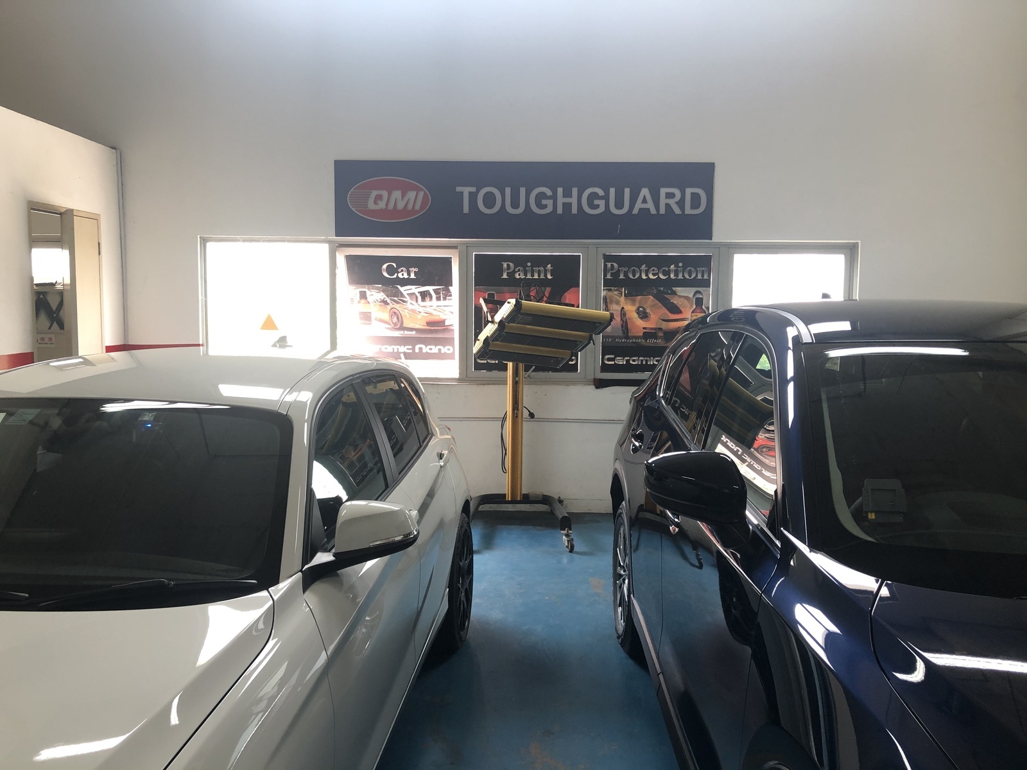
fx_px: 831
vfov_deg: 49.7
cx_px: 514
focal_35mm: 28
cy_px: 385
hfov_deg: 63.4
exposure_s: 1/33
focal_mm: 3.99
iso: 32
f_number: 1.8
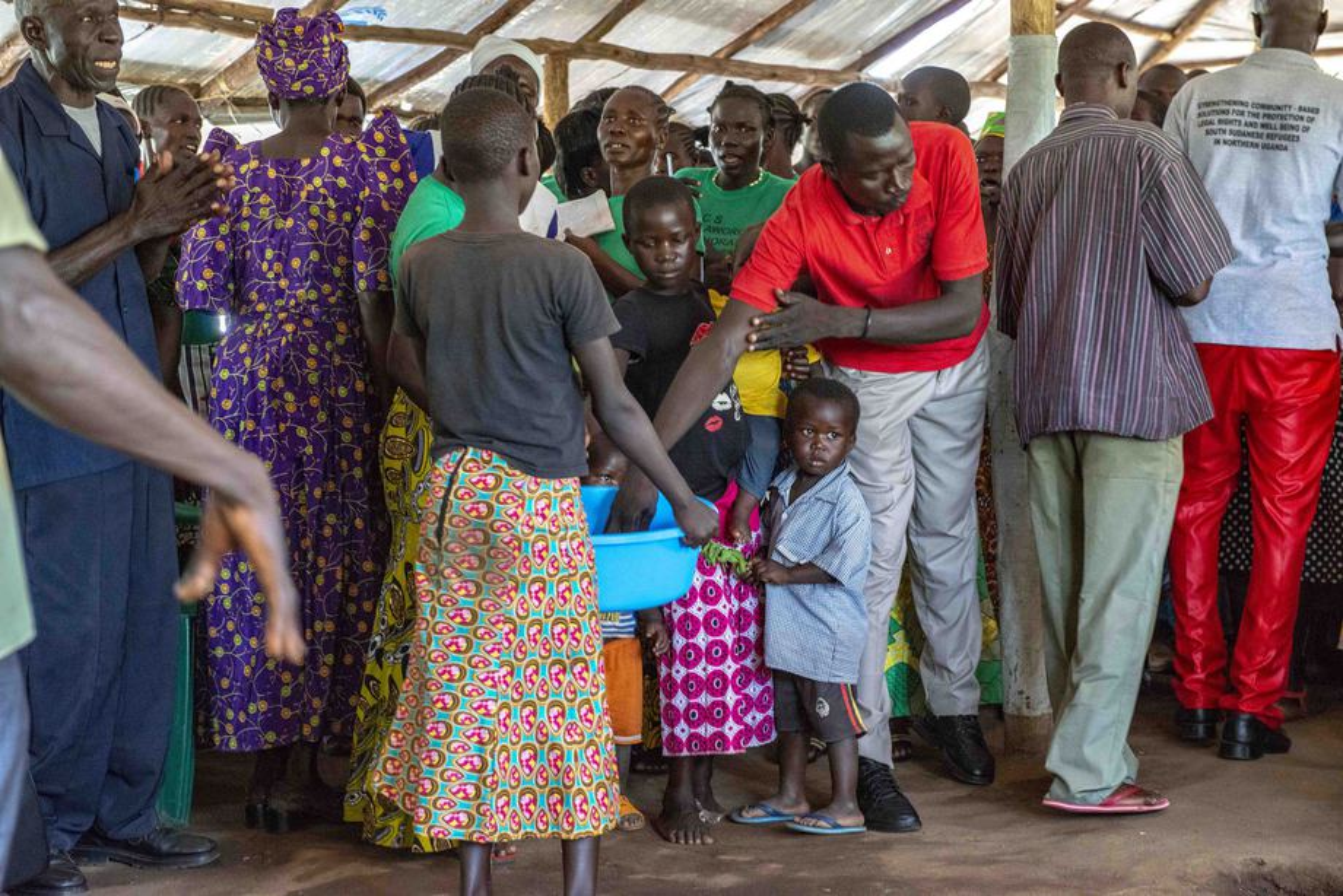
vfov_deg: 19.5
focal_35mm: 70
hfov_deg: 28.8
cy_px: 448
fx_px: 2612
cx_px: 672
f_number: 7.1
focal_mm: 70
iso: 6400
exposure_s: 1/80
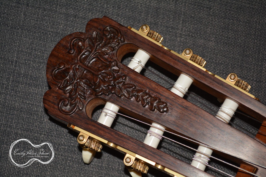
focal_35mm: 82
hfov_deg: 24.6
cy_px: 88
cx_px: 133
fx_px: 609
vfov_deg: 16.6
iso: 1100
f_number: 5.6
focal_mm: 55
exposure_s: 1/60
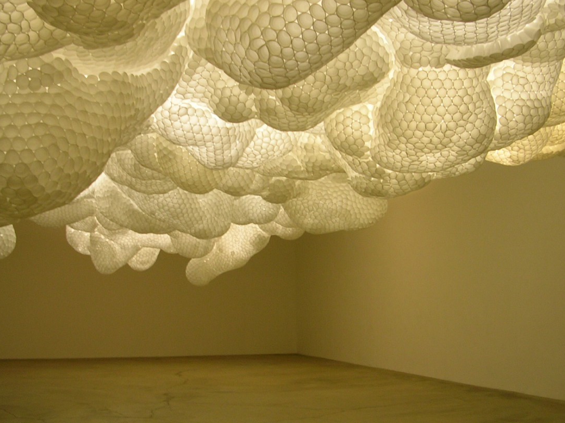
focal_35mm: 42
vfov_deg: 34.3
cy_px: 207
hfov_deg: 44.8
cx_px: 284
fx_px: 685
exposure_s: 1/7.4
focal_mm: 5.8
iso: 50
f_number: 2.8
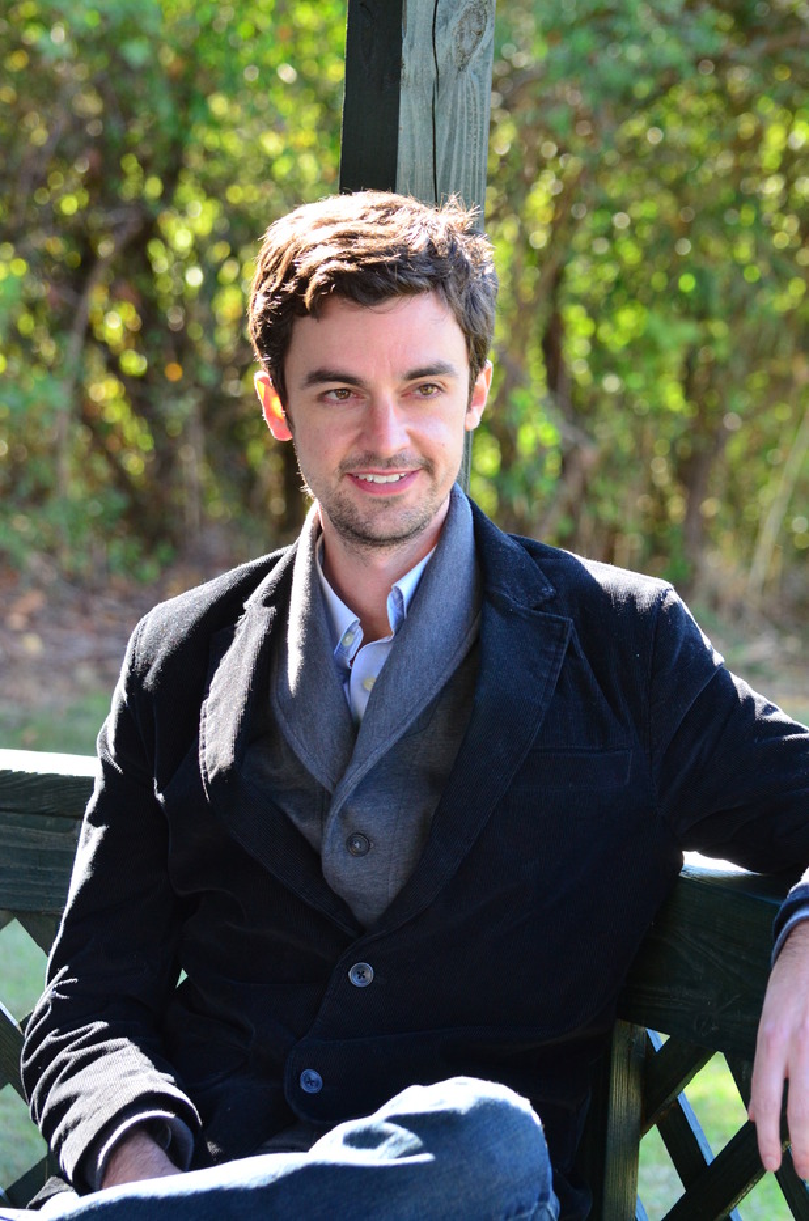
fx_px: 3961
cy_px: 610
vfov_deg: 17.5
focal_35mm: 117
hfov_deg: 11.7
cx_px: 404
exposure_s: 1/250
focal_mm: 78
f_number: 5
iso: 800
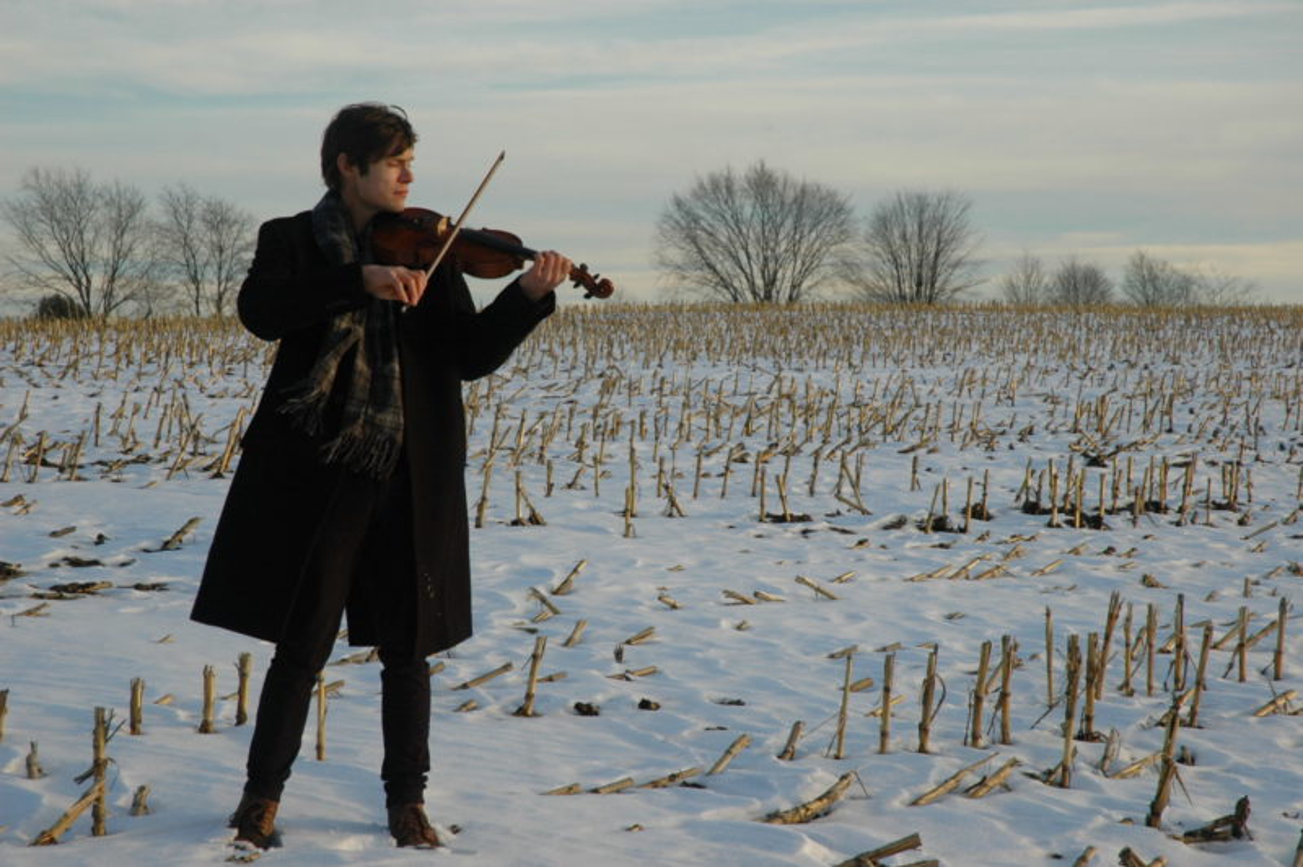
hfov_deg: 21.9
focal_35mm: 93
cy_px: 434
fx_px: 3363
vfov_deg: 14.7
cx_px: 652
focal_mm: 62
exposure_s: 1/250
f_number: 8
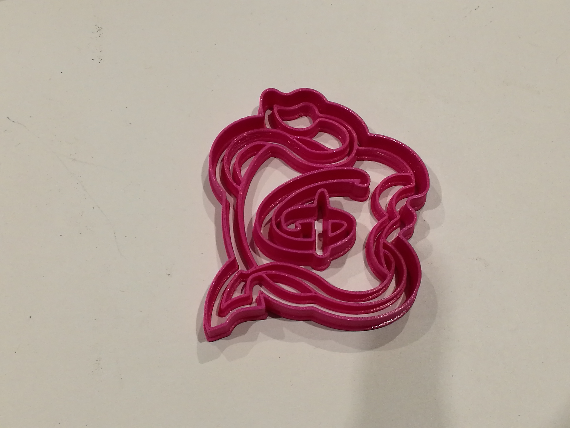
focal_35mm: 27
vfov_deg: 51.4
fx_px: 445
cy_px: 214
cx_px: 285
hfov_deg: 65.3
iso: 200
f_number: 2.2
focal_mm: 4.5
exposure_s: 1/33.3
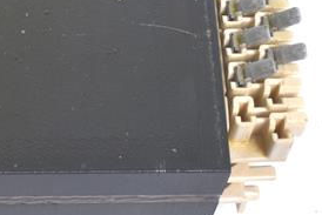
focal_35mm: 92
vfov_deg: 14.9
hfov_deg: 21.9
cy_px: 73
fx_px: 823
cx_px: 67
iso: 200
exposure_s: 1/200
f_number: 22
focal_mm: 28
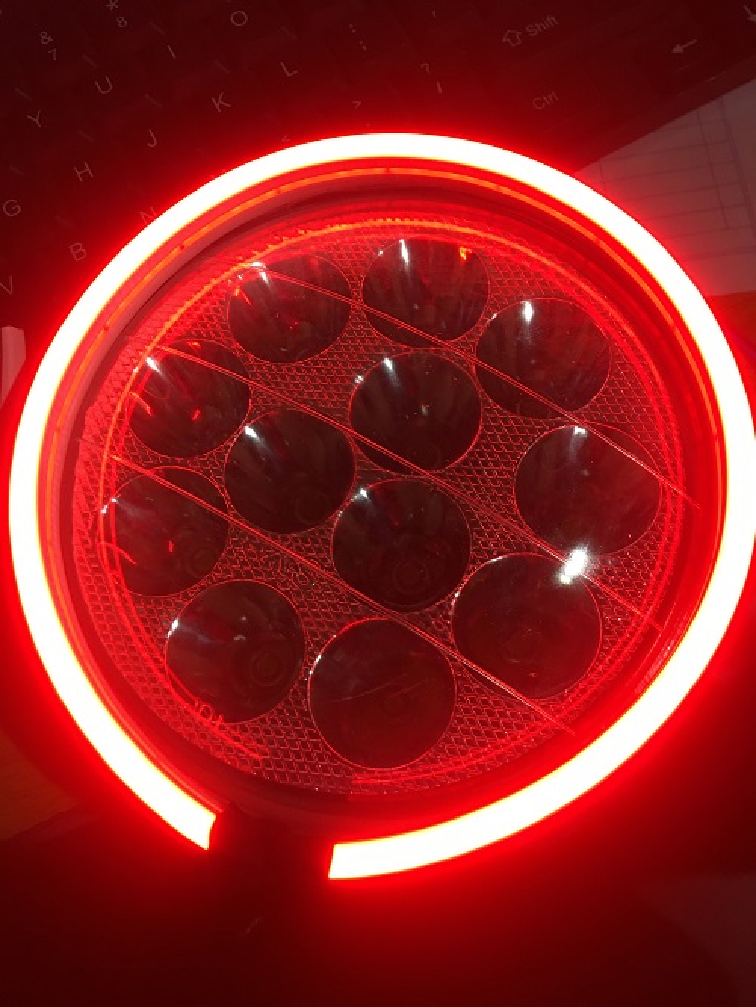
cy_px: 504
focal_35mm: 29
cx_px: 378
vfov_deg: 61.6
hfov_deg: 48.3
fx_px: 844
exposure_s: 1/17
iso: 64
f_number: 2.2
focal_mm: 4.15
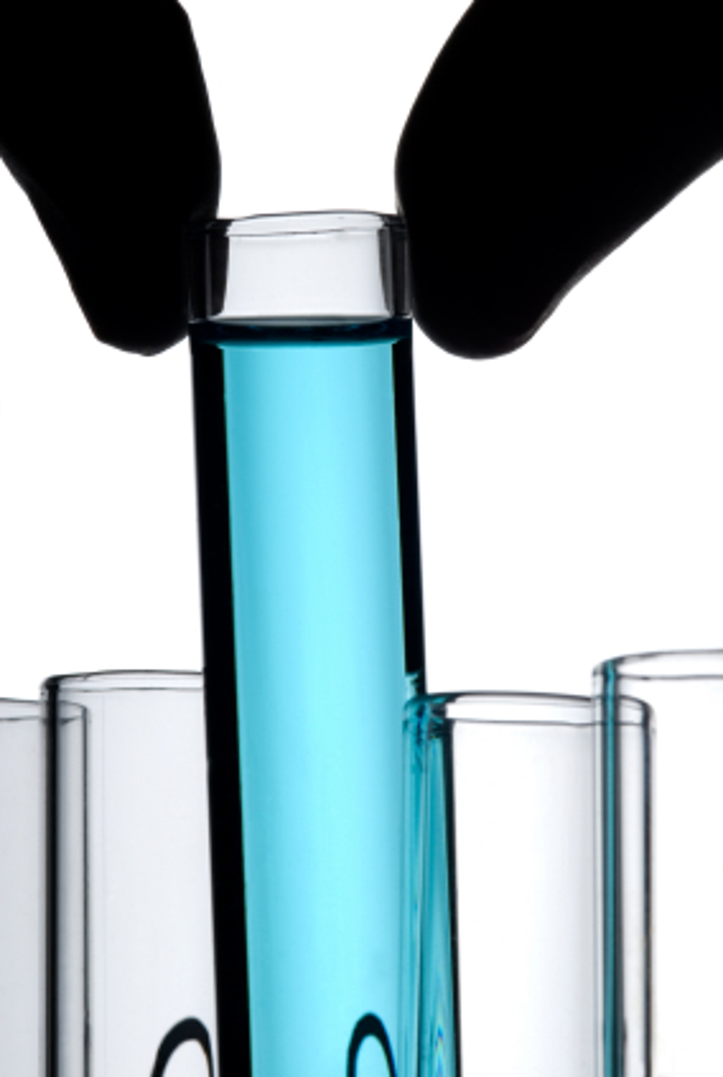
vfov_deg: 13.0
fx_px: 4721
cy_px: 538
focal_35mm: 158
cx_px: 362
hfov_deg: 8.8
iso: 100
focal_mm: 105
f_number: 29
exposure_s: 1/250
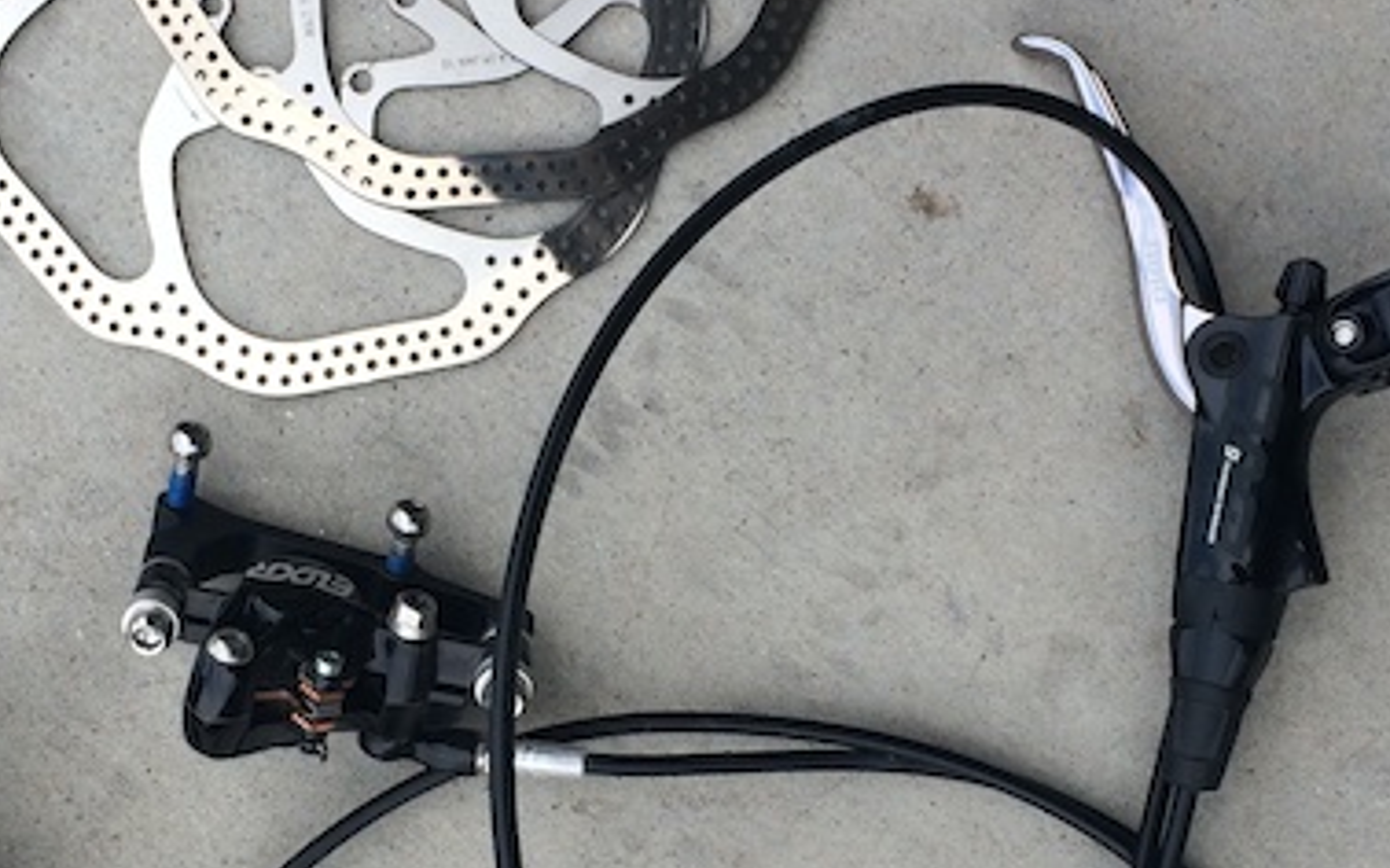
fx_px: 2462
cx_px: 522
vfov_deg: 19.9
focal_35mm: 65
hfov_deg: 31.4
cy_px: 559
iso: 32
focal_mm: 4.15
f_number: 2.2
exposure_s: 1/540
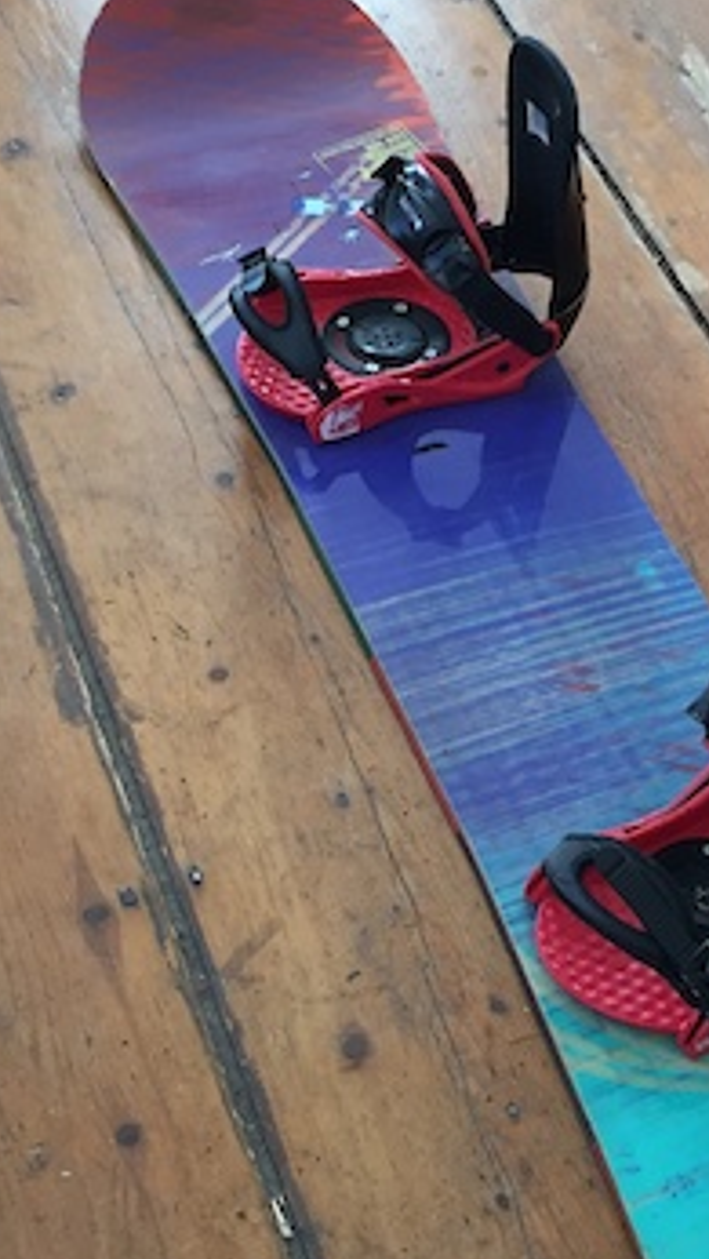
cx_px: 524
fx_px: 2436
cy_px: 720
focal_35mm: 73
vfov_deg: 28.9
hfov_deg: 16.5
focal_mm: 4.15
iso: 64
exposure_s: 1/30
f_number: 2.2
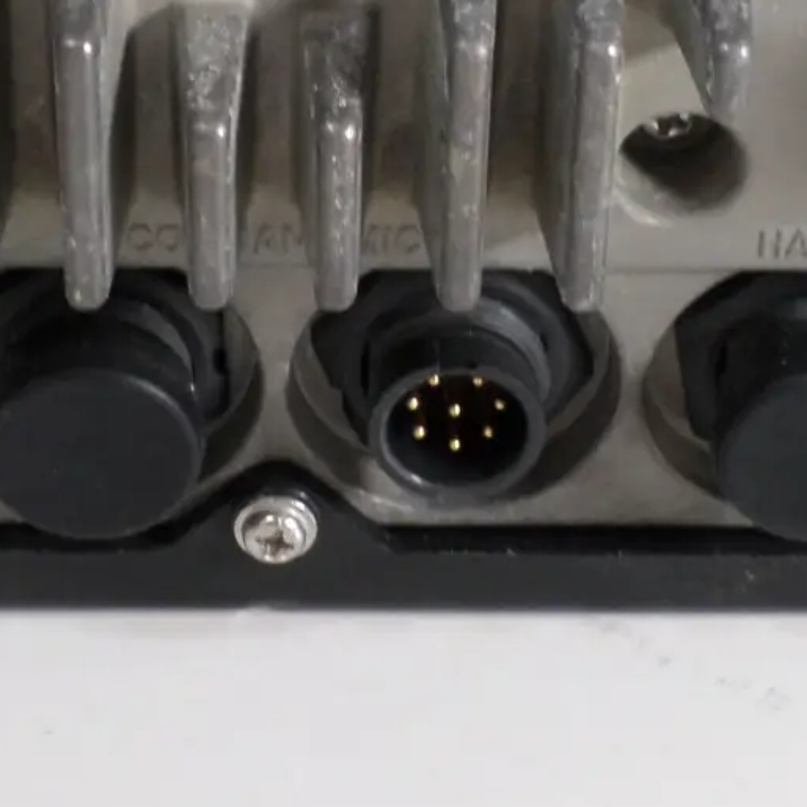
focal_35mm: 110
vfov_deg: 15.6
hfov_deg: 15.8
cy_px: 77
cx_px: 334
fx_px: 2901
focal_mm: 4.5
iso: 80
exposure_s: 1/45
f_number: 2.5
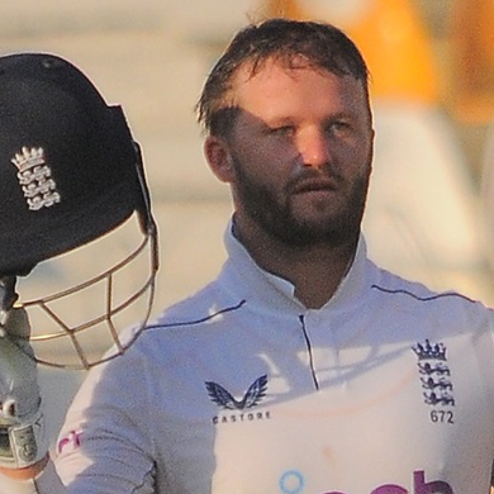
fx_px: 28497
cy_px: 379
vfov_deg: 1.0
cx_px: 328
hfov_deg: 1.0
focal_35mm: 1765
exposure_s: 1/1600
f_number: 6.3
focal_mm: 450
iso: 500
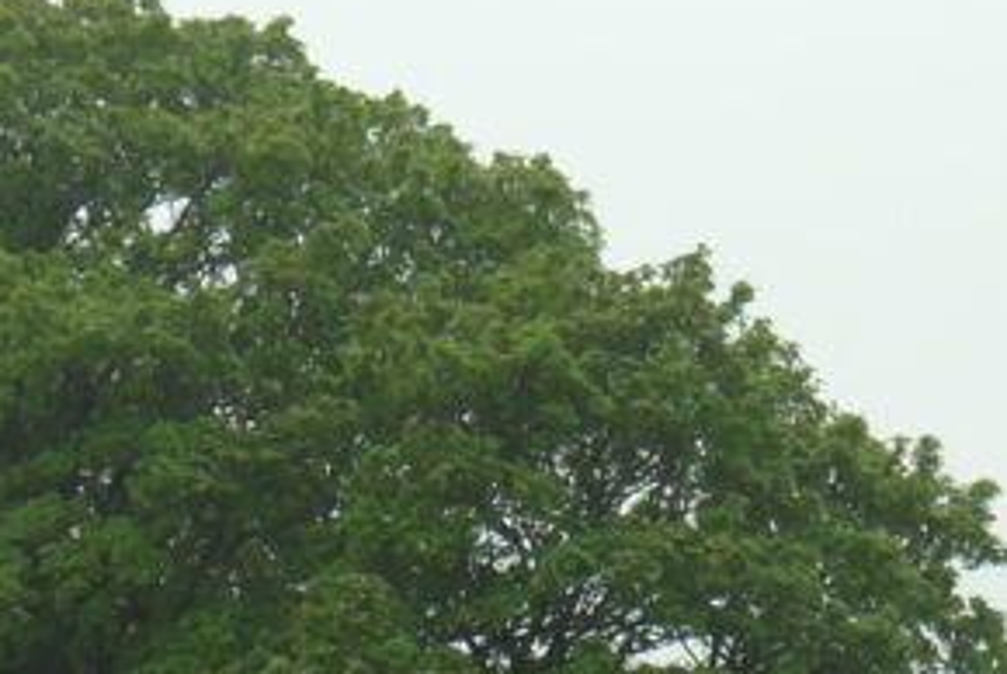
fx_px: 7308
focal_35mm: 261
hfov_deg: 7.9
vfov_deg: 5.2
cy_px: 1322
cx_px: 528
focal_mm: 24.9
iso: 640
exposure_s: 1/640
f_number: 2.8
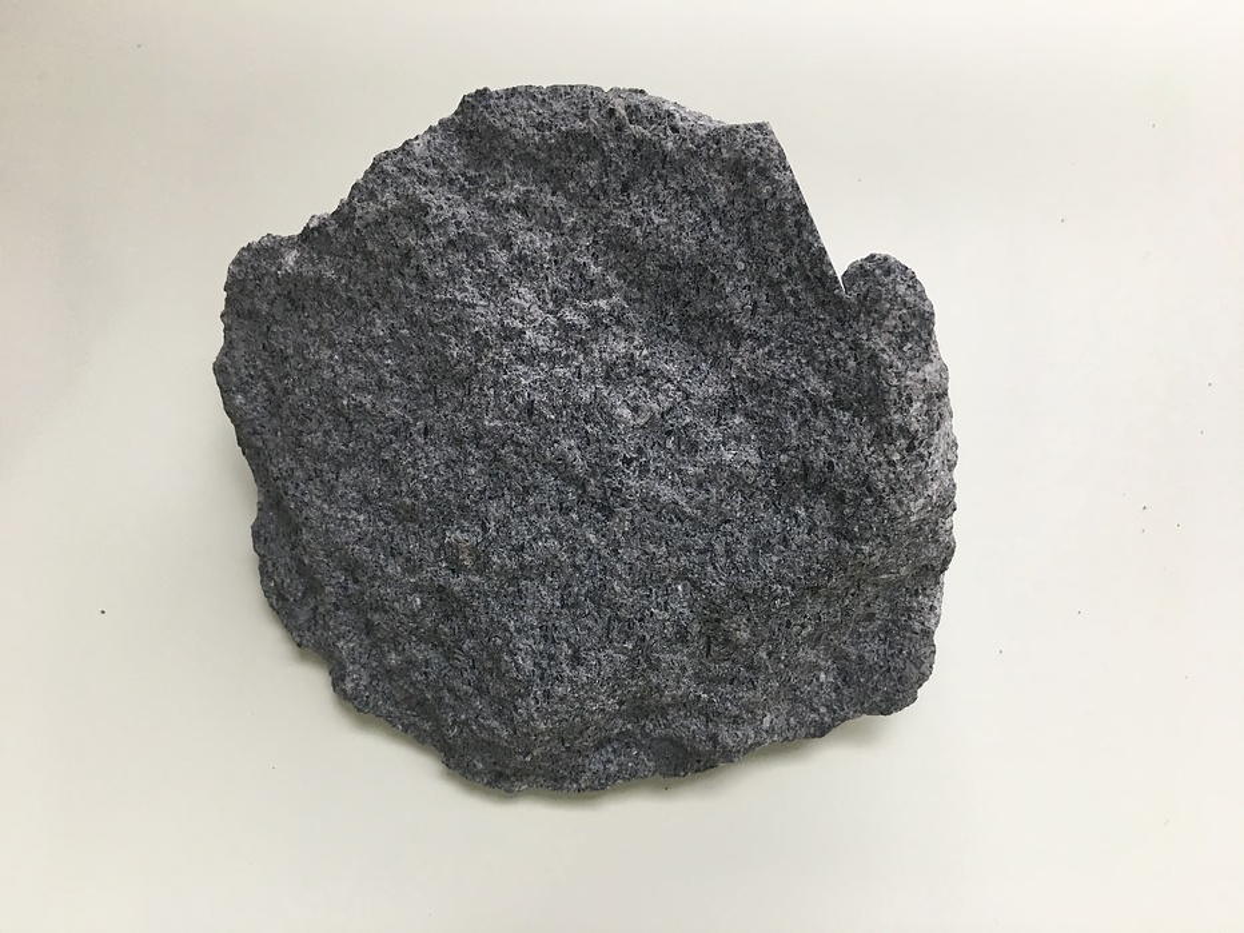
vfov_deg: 48.2
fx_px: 1042
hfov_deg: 61.7
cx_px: 622
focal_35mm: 29
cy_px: 466
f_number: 2.2
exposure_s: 1/17
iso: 40
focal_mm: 4.15
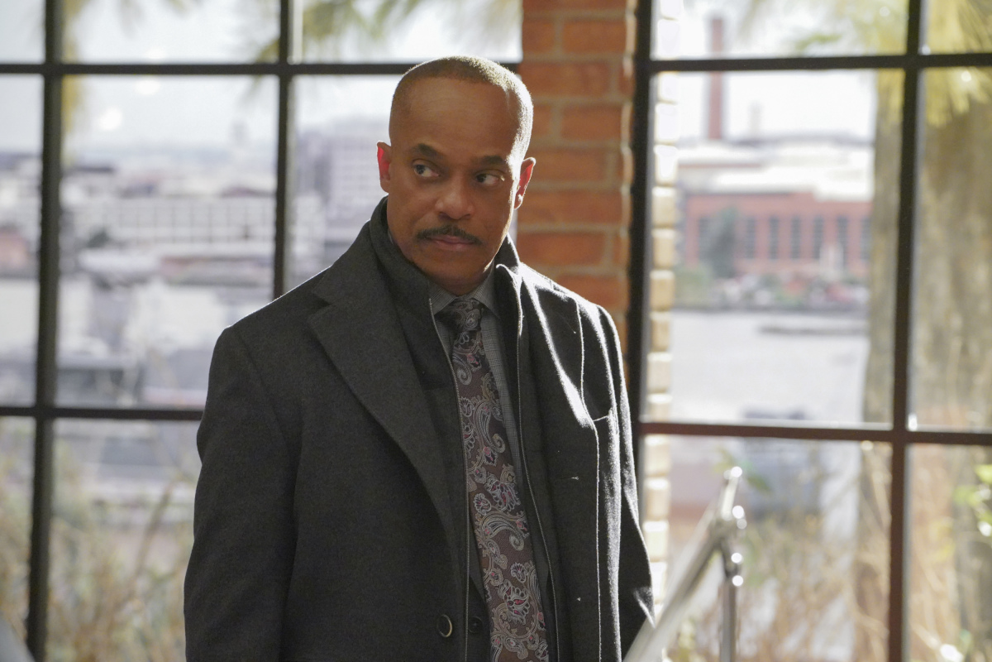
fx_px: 4216
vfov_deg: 9.0
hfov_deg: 13.4
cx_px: 496
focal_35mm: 153
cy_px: 331
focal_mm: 153
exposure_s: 1/250
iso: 20000
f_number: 5.6
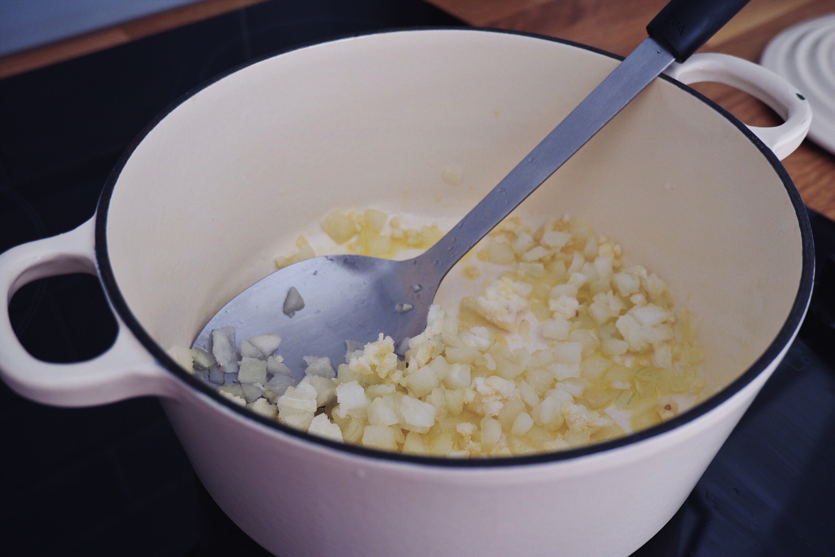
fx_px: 812
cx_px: 418
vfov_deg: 37.9
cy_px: 278
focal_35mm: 35
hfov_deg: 54.4
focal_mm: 23.5
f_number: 4.4
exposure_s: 1/34
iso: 1250
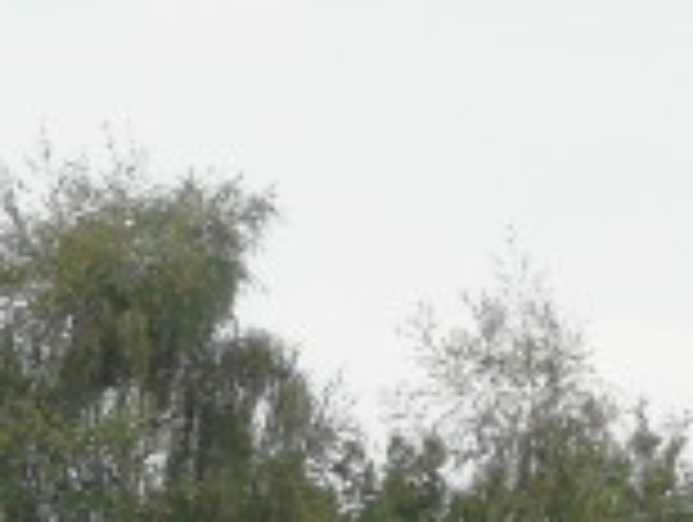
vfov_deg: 1.6
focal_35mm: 942
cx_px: -693
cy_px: 1332
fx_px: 18888
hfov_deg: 2.1
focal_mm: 25
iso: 80
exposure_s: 1/200
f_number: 4.7
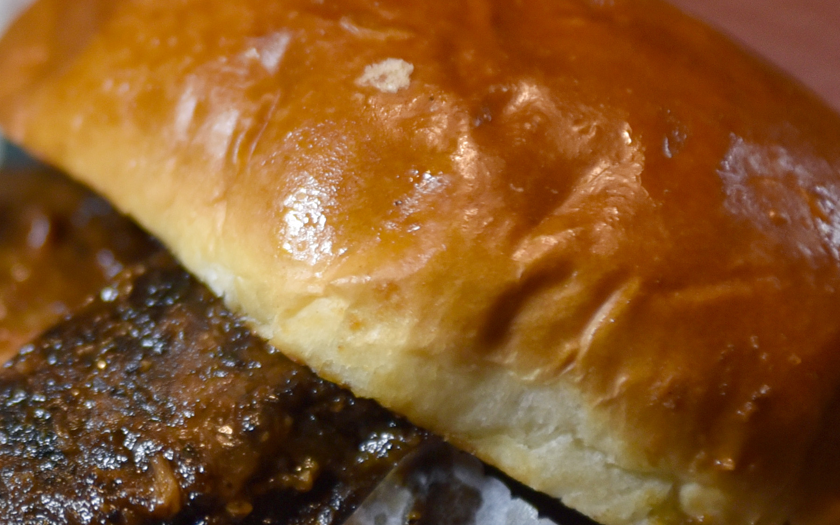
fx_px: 4830
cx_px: -44
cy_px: 148
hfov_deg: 9.8
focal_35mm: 211
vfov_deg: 6.2
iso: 1000
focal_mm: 62
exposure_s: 1/100
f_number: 4.5
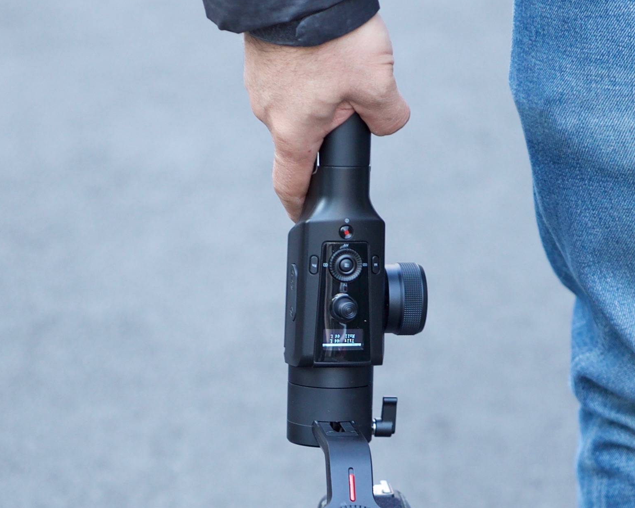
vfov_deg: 8.8
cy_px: 423
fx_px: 3308
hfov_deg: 11.0
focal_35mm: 176
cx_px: 311
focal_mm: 70
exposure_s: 1/160
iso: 800
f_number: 3.2
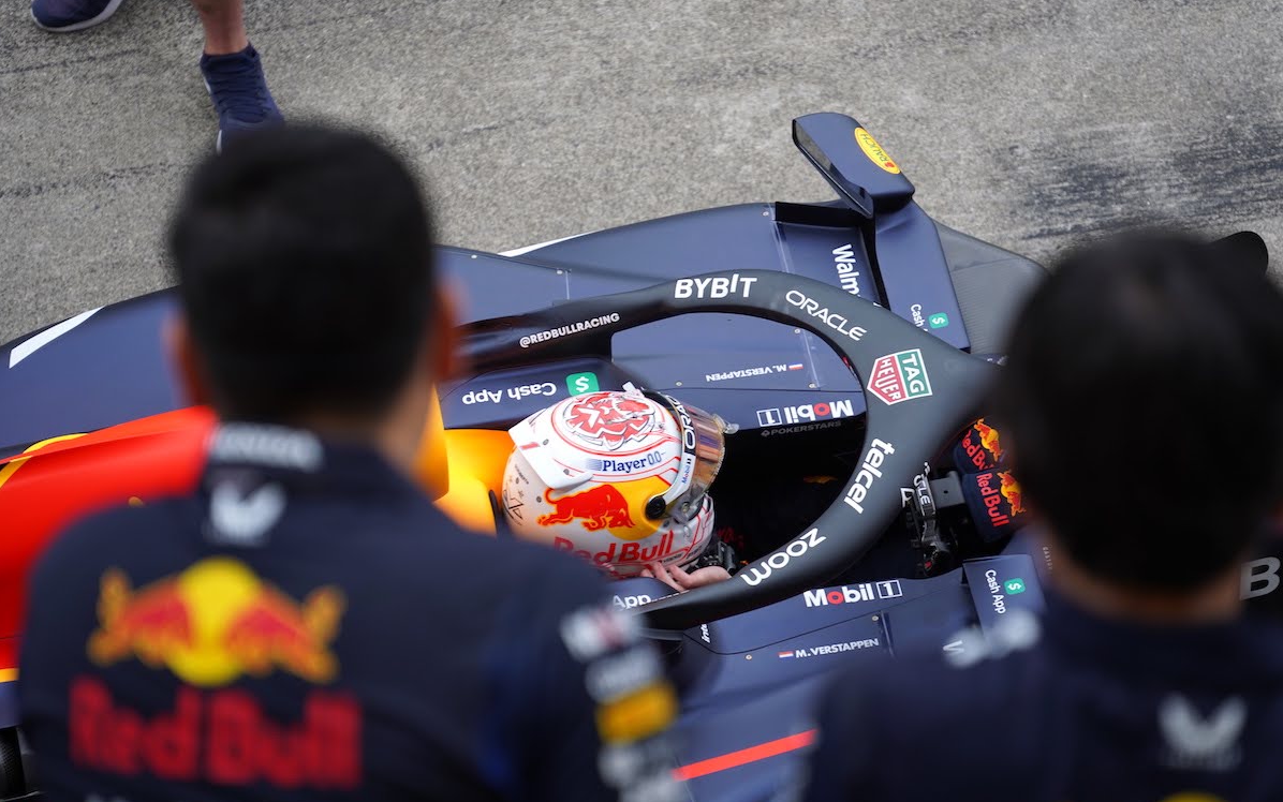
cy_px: 405
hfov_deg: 9.1
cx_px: 640
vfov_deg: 5.7
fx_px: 8044
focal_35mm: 230
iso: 250
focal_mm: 225
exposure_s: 1/250
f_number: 5.6
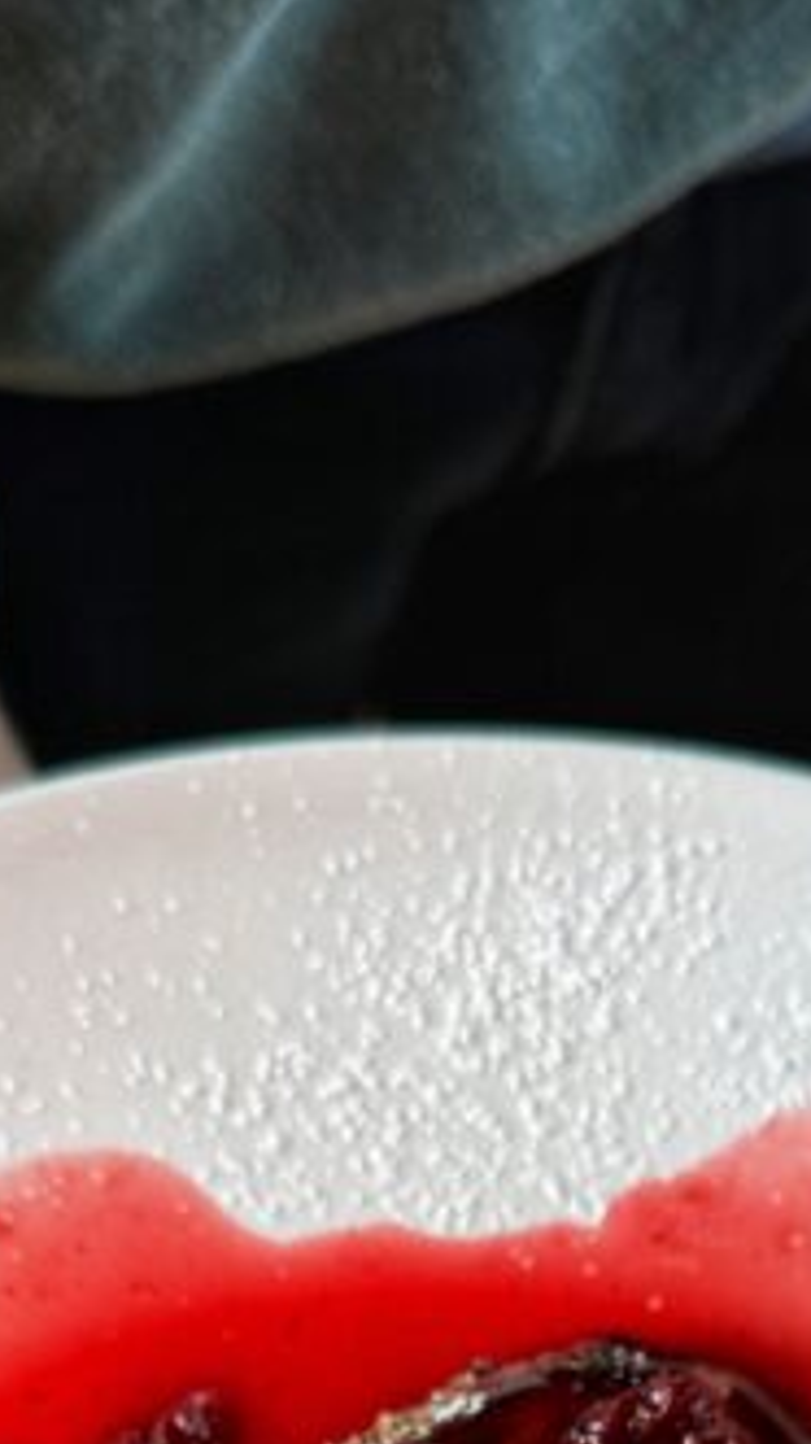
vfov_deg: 22.9
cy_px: 1946
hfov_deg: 14.9
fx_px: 3099
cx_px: 432
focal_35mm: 81
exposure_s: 1/101
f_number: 1.78
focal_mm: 6.76
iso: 100
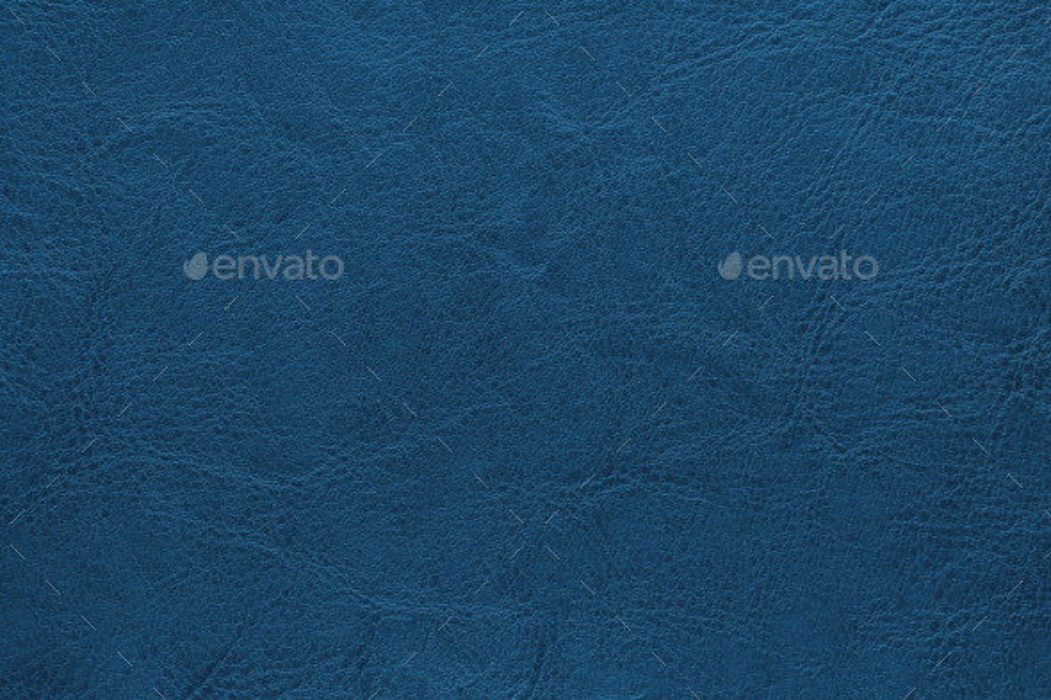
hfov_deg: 39.6
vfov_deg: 27.0
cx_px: 526
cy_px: 350
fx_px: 1459
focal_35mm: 50
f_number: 8
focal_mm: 50
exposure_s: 1/125
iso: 100
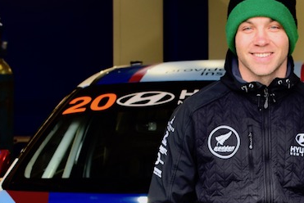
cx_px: 211
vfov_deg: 11.3
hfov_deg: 17.0
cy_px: 192
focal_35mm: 120
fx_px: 1015
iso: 200
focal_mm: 35
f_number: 4
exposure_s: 1/40
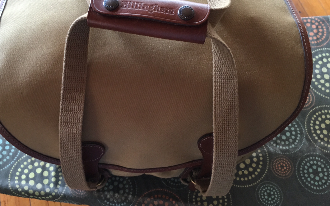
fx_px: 324
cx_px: 140
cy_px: 80
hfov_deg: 53.8
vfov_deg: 35.2
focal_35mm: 36
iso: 125
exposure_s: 1/33
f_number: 2.2
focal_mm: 4.15
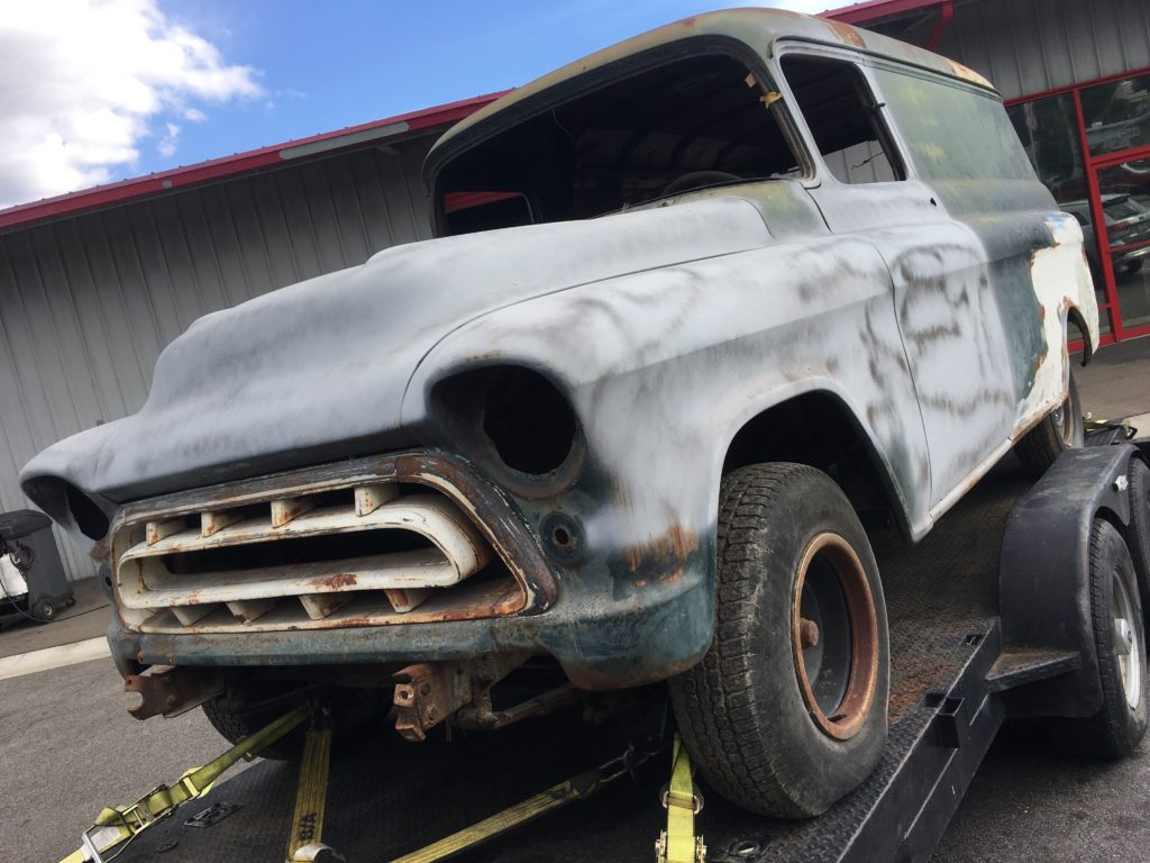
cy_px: 432
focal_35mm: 29
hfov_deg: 61.7
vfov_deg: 48.2
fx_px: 963
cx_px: 575
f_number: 2.2
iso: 25
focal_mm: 4.15
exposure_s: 1/754
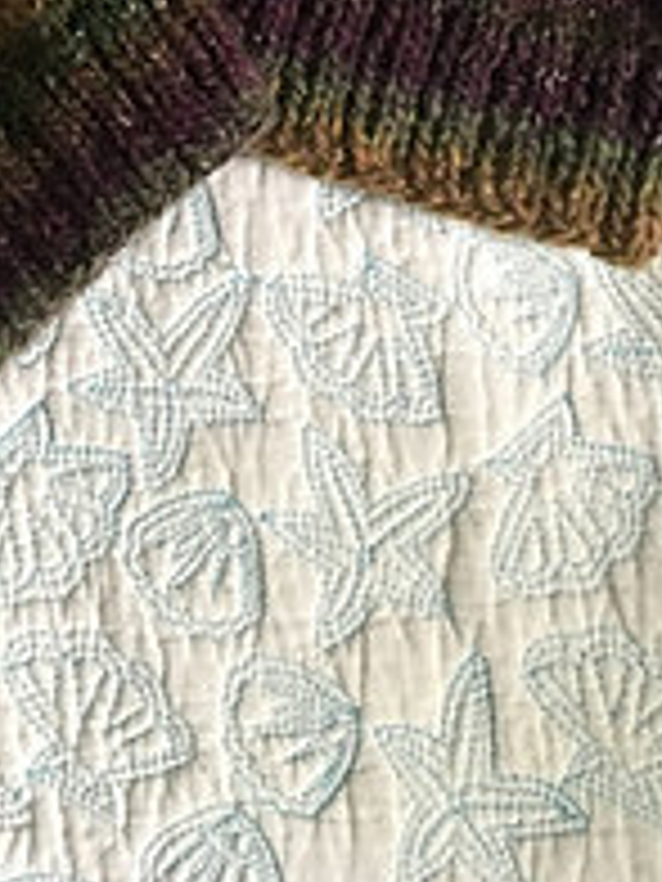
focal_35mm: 74
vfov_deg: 24.0
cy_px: -176
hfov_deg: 19.5
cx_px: 38
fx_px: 1887
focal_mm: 4.15
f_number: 2.2
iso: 200
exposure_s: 1/20
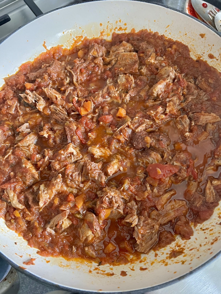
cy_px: 147
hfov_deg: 53.1
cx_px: 110
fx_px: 221
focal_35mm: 26
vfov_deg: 67.3
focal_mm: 5.7
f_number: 1.5
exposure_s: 1/30
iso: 500
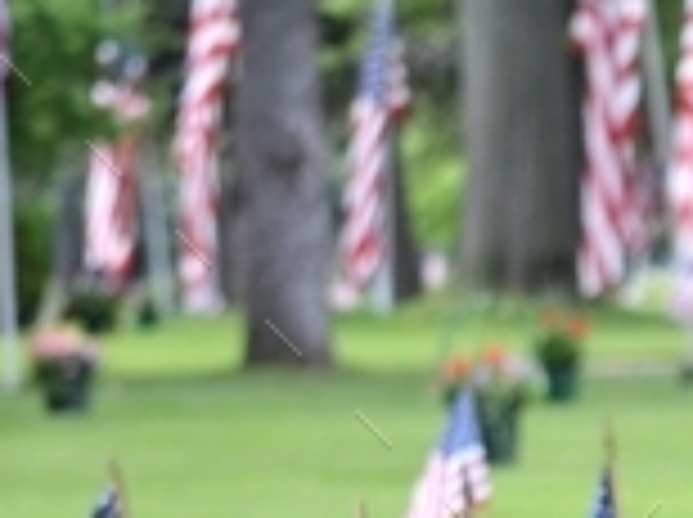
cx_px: 1206
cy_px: 818
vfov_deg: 3.1
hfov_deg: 4.2
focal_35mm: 470
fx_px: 9391
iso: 140
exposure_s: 1/125
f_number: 5.6
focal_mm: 85
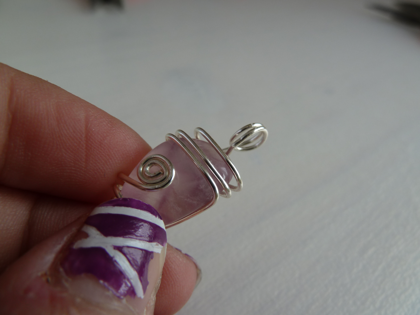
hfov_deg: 69.4
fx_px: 303
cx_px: 210
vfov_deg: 54.9
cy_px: 158
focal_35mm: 25
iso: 80
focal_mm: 4.1
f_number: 3.3
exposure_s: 1/40
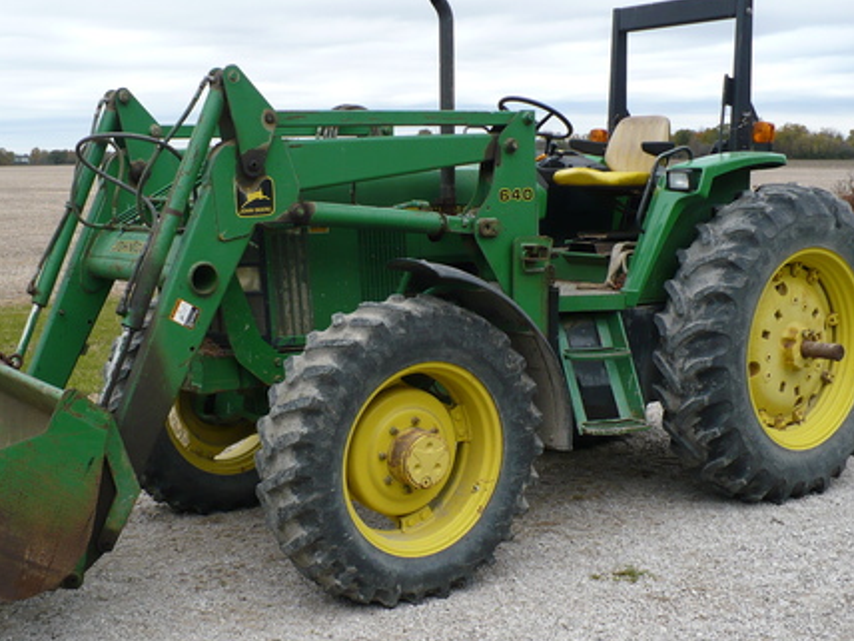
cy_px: 333
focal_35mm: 47
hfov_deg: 40.3
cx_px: 363
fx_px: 1160
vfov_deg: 30.9
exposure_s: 1/400
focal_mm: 6.1
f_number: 2.8
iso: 100
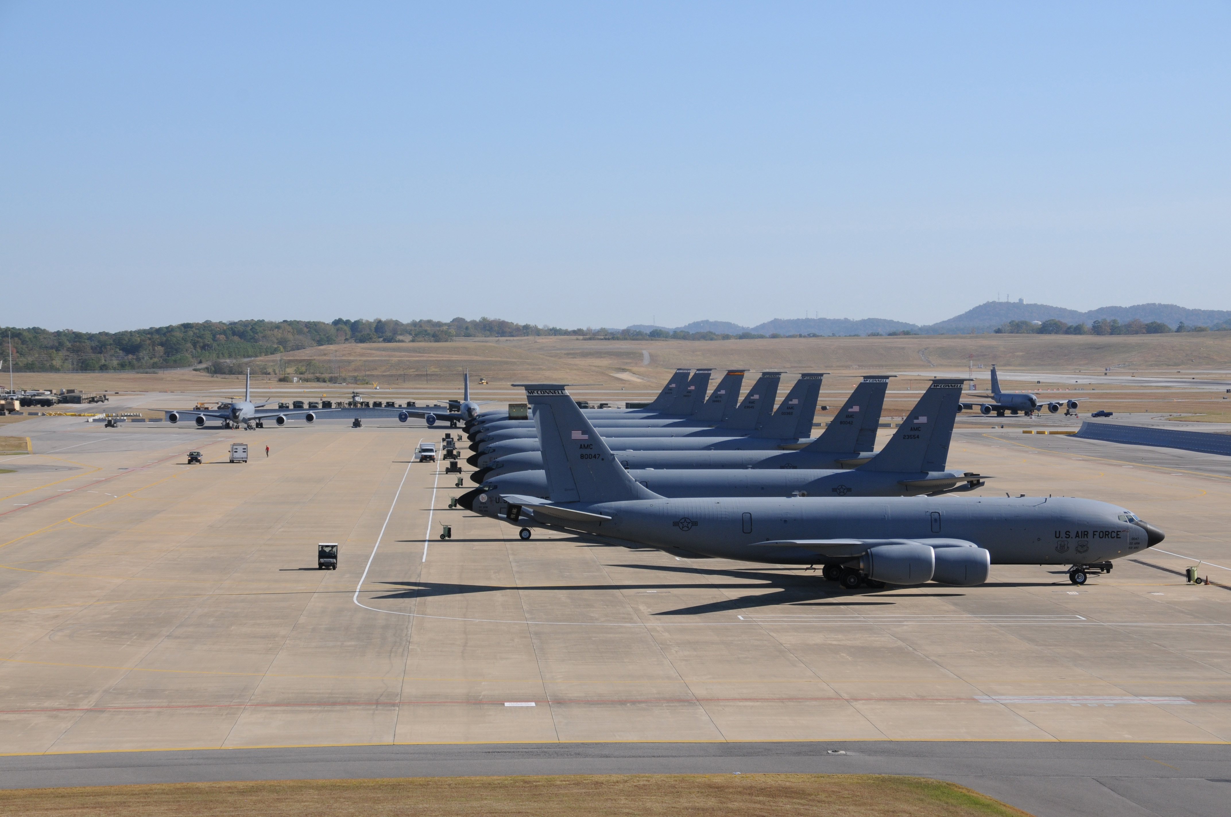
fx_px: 2818
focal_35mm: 82
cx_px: 616
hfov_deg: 24.6
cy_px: 408
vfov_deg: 16.5
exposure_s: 1/400
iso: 200
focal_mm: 55
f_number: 10
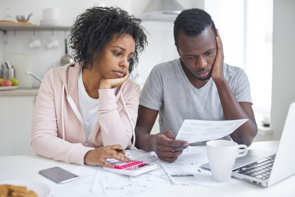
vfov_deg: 37.9
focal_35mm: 35
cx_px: 148
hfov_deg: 54.4
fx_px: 287
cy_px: 98
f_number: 2.2
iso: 400
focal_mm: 35
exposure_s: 1/60
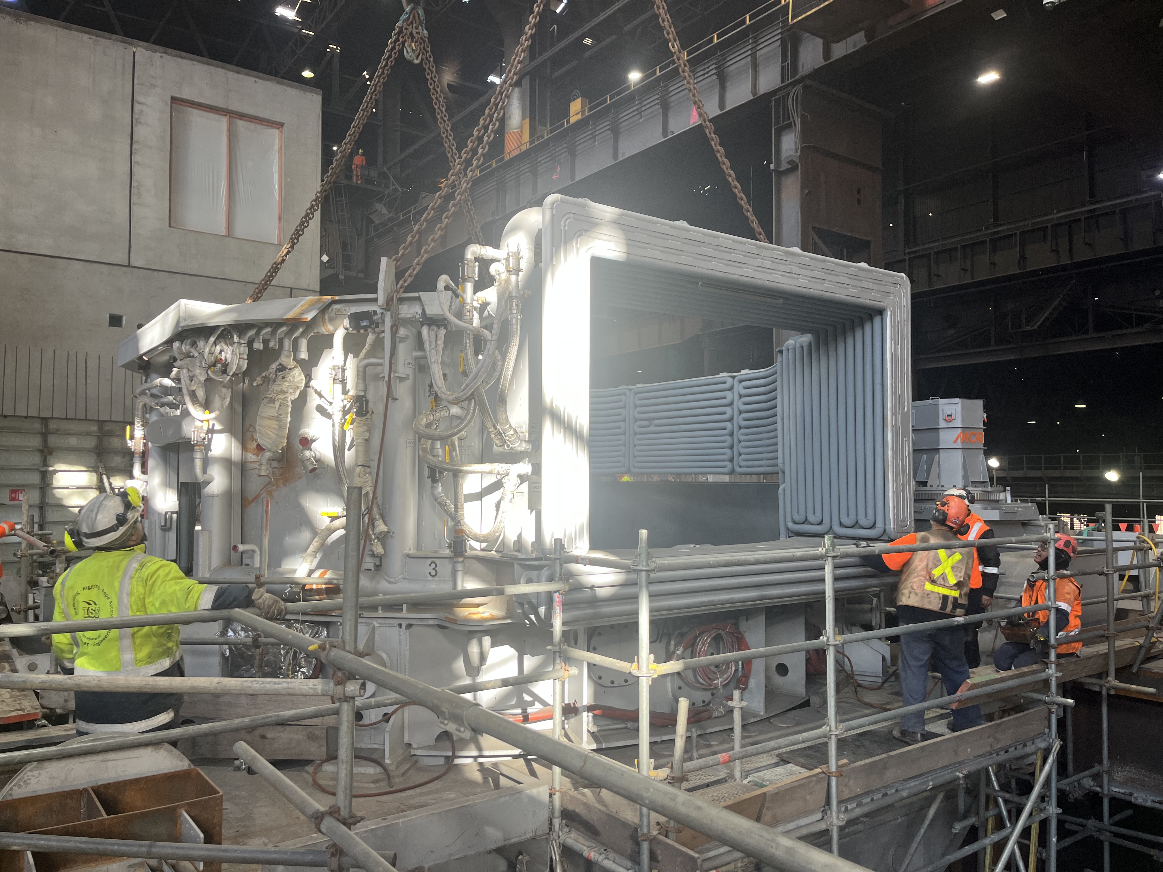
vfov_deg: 53.1
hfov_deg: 67.3
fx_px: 874
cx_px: 582
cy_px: 436
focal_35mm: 26
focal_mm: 5.1
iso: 50
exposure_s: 1/121
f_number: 1.6
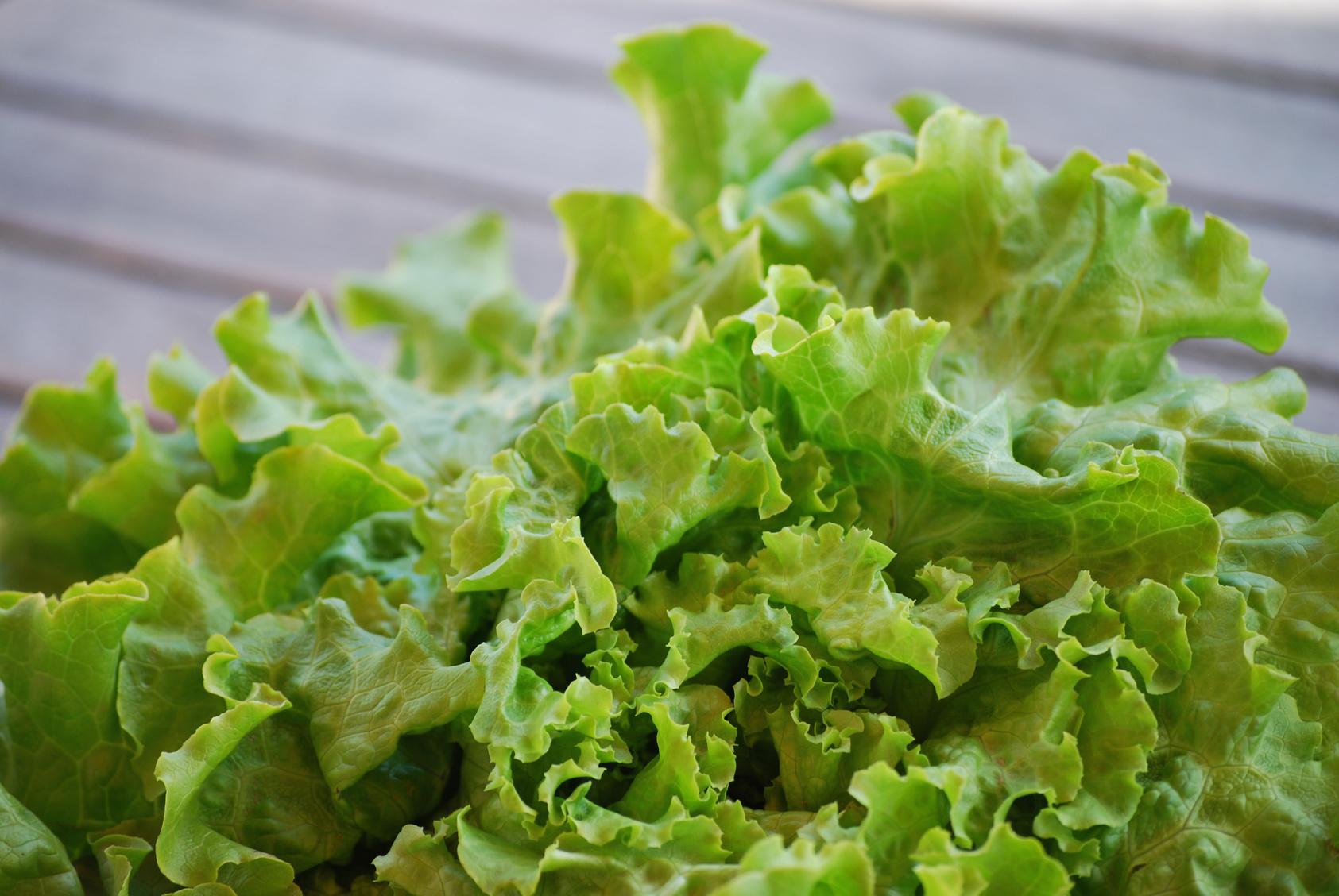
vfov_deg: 8.7
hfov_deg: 13.0
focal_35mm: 158
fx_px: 5865
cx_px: 670
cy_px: 448
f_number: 4.8
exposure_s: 1/60
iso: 100
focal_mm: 105
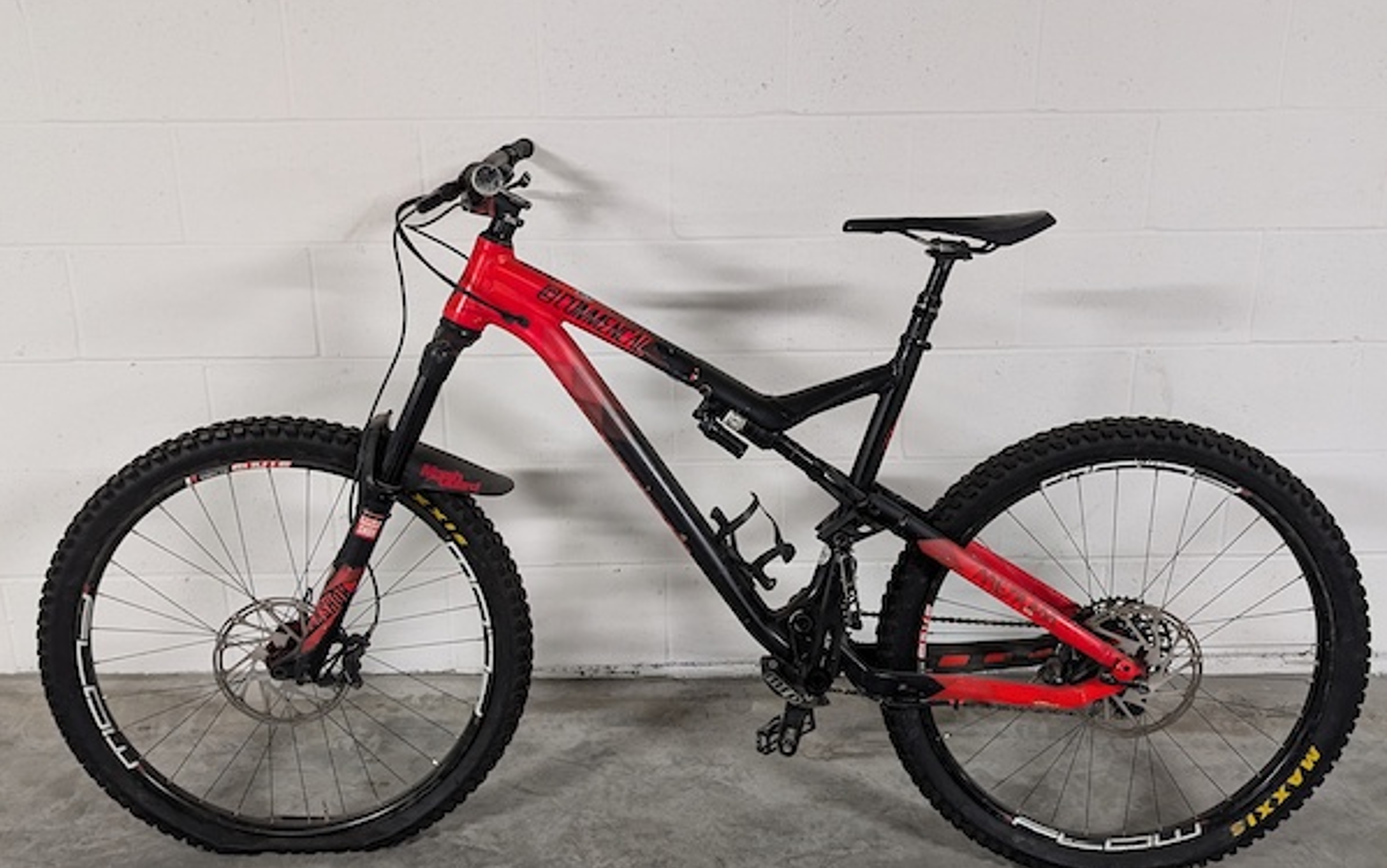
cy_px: 431
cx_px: 692
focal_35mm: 34
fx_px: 1286
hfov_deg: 56.7
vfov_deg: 37.3
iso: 361
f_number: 1.68
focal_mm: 6.9
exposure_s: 1/24
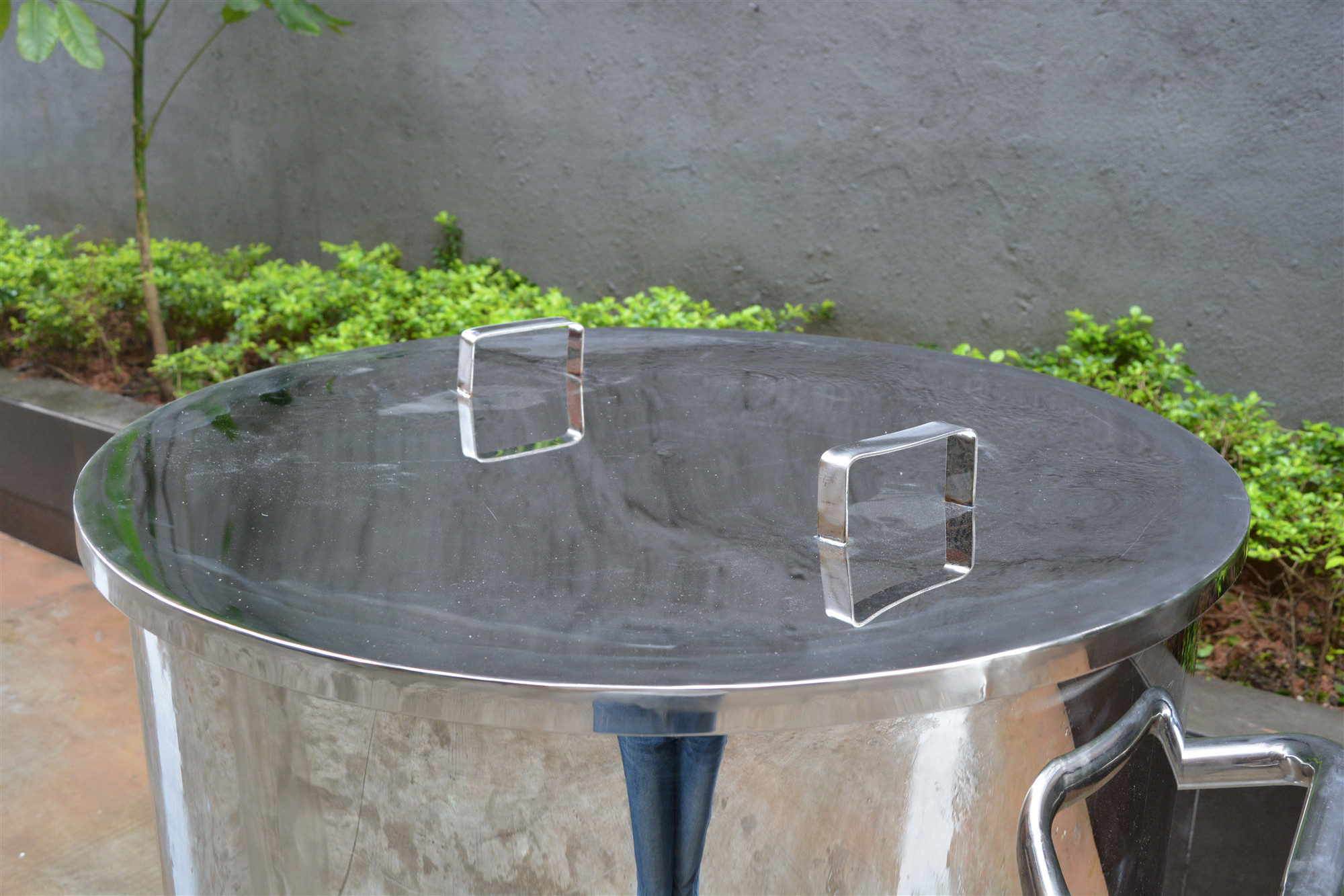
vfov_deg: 38.4
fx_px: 1288
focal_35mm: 34
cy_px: 448
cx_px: 672
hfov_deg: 55.1
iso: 640
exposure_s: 1/80
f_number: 6.3
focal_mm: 23
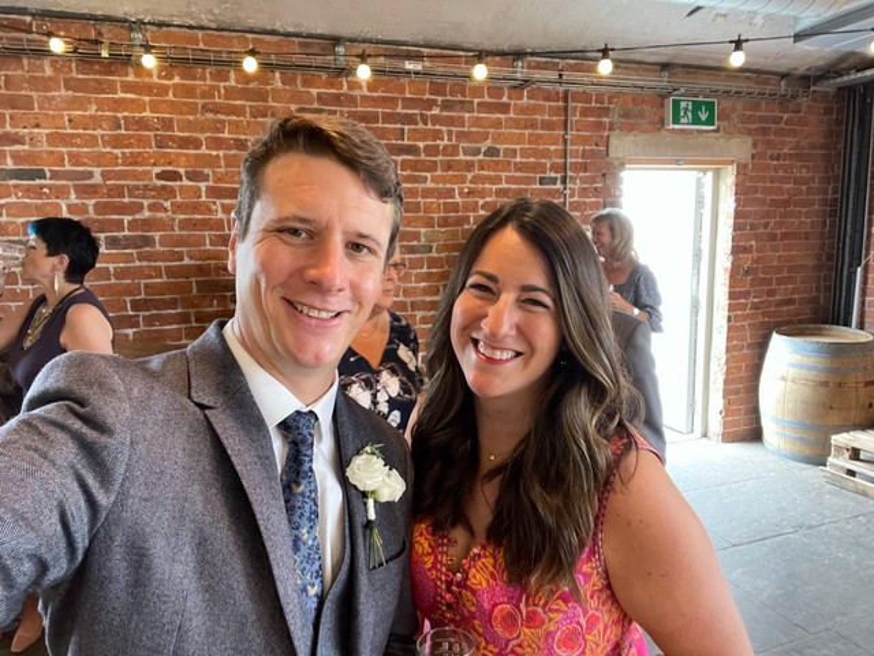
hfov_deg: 73.9
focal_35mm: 23
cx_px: 437
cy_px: 328
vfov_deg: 58.9
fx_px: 581
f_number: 2.2
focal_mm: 2.71
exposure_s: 1/33
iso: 250
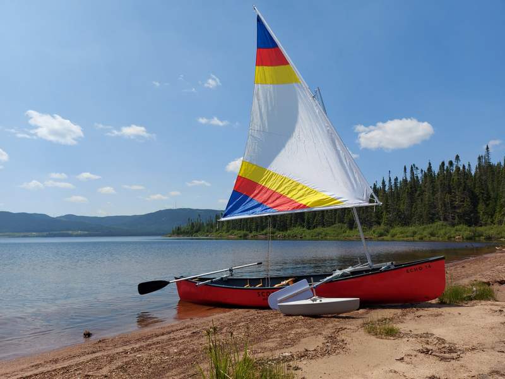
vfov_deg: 56.8
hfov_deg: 71.6
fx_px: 350
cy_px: 190
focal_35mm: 24
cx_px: 252
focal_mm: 5.23
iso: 32
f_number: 1.8
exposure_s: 1/1531
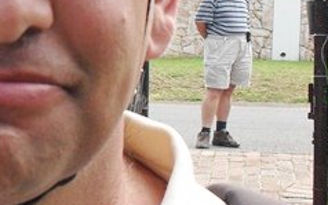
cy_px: 56
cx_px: -119
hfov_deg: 15.7
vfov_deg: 10.5
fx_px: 1118
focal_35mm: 125
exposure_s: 1/350
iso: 80
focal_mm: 6.3
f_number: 2.8
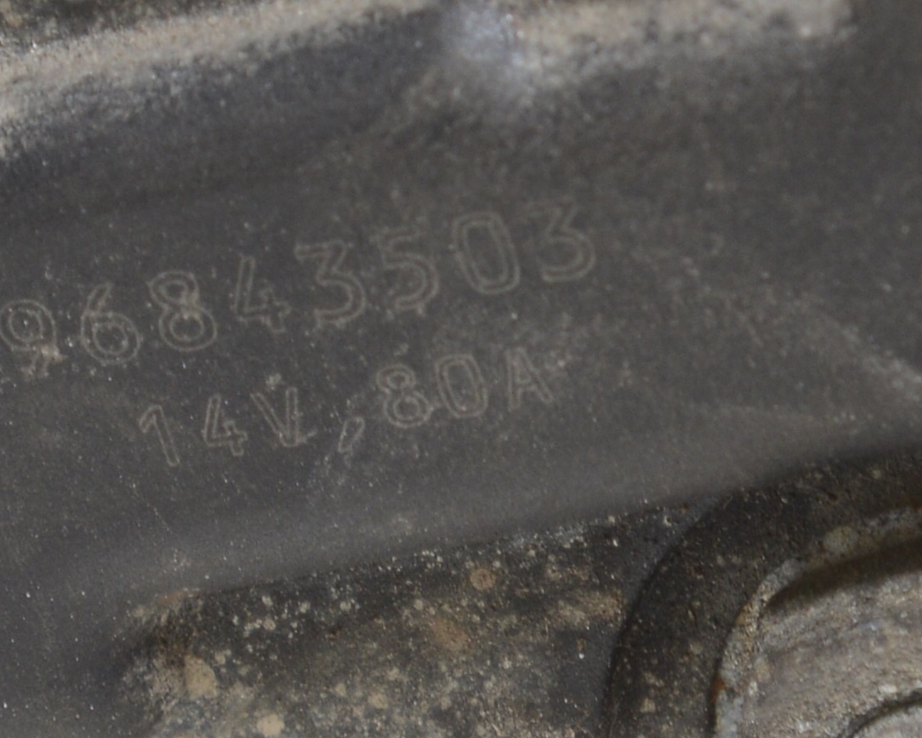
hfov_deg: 7.3
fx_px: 7179
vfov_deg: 5.9
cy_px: 264
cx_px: 547
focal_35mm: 263
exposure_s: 1/50
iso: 250
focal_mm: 120
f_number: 9
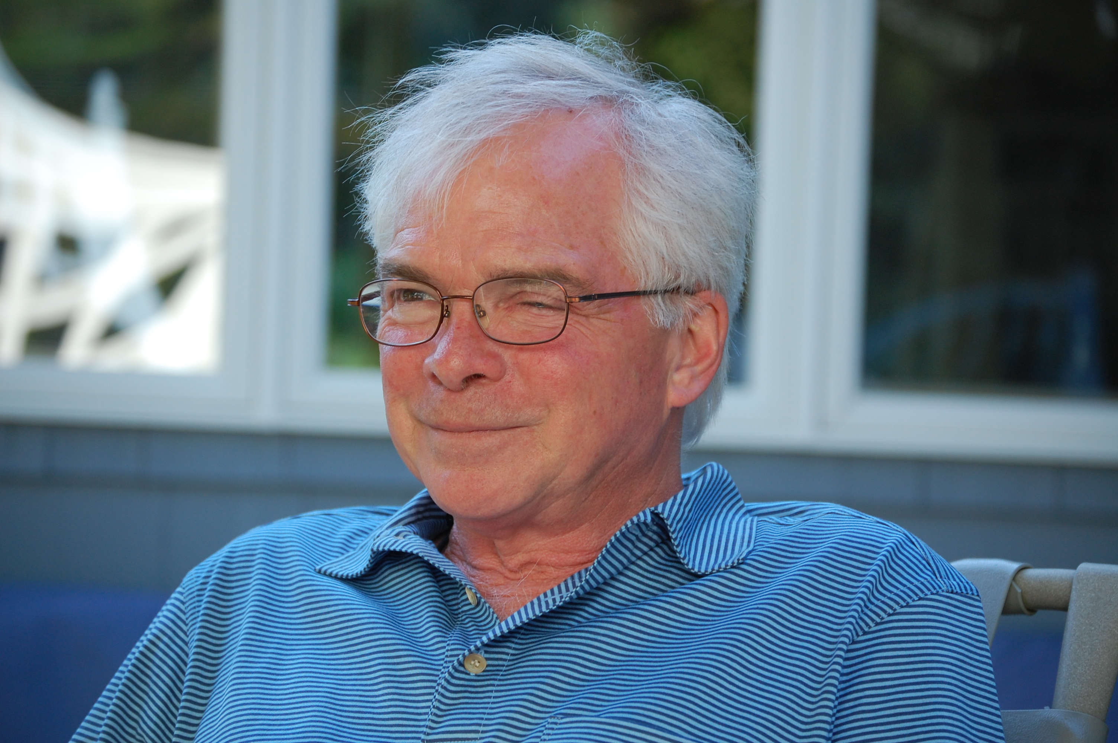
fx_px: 4189
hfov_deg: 15.2
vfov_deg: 10.1
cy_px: 372
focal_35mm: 135
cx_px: 559
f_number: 4.8
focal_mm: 90
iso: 400
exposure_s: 1/250
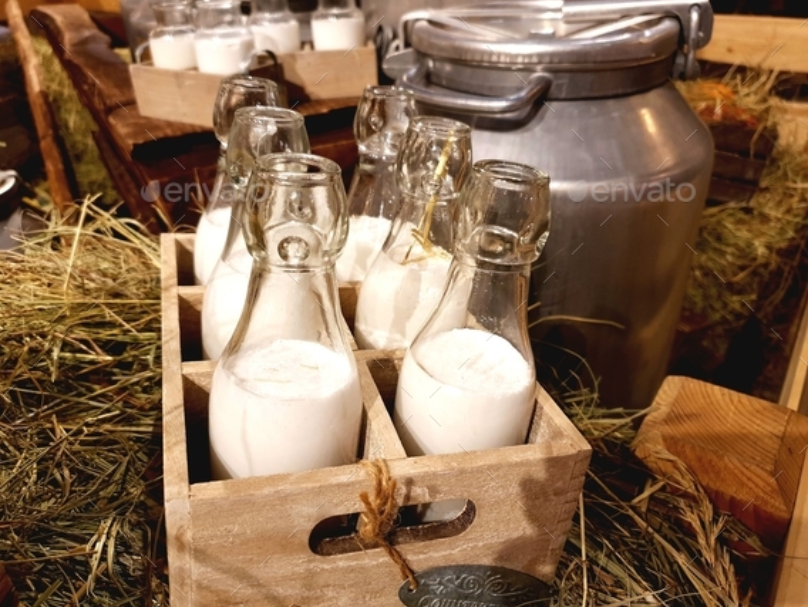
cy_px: 294
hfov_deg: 65.3
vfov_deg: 51.4
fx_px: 631
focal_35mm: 27
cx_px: 414
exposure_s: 1/50
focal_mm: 4.3
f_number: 1.5
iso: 64
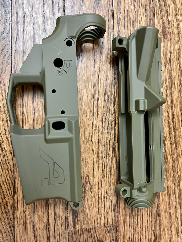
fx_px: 182
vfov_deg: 67.3
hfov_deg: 53.1
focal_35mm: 26
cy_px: 121
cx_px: 91
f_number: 1.6
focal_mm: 4.2
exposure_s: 1/40
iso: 400
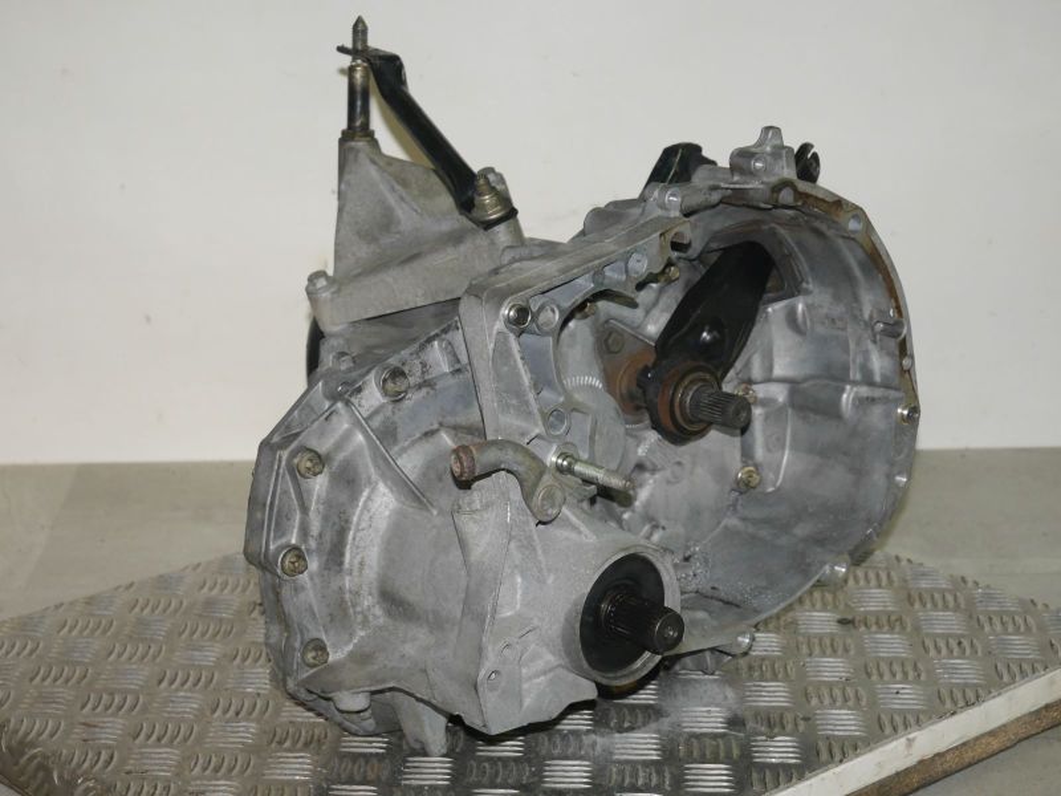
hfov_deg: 24.4
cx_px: 530
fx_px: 2452
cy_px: 398
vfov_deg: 18.4
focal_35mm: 80
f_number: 5.6
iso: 800
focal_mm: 40
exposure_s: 1/60
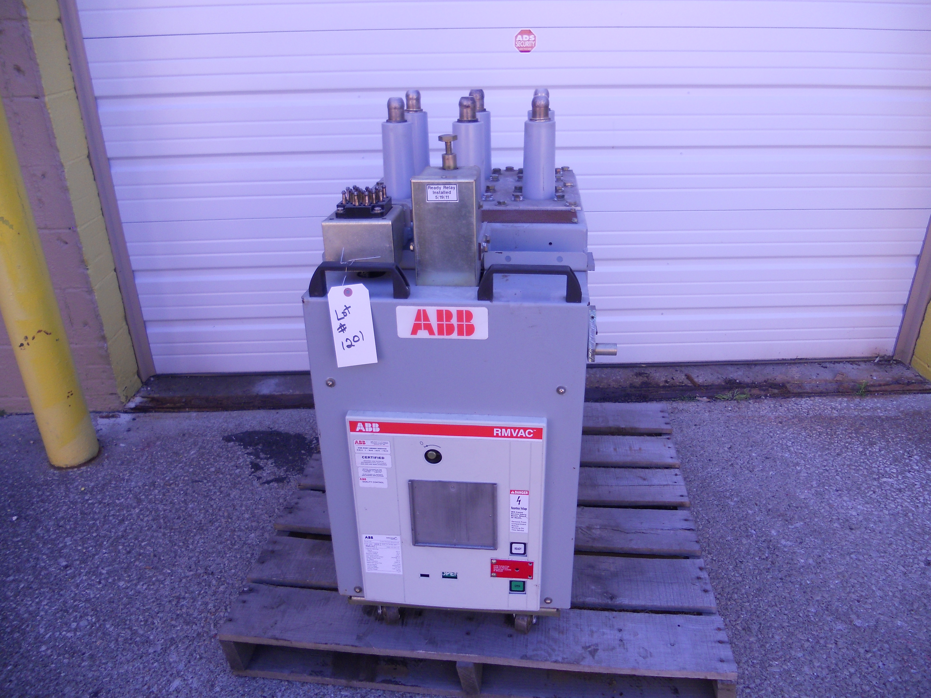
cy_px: 349
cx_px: 466
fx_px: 726
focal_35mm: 27
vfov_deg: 51.4
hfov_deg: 65.3
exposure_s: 1/160
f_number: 3.2
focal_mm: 4.9
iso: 80
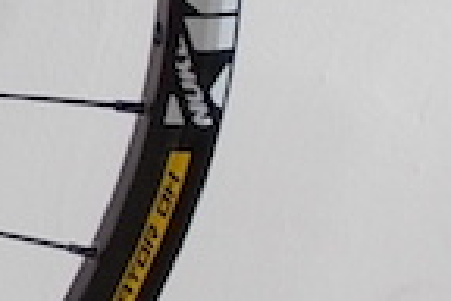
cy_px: -50
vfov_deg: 8.4
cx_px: -648
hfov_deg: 10.7
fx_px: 2029
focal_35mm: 162
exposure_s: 1/30
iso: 80
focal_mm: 4
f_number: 2.7
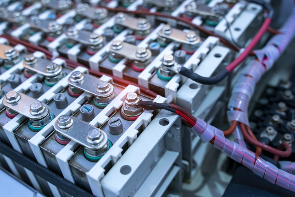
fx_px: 311
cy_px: 98
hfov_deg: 50.7
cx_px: 148
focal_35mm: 38
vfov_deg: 35.1
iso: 400
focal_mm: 38
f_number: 4
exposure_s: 1/125
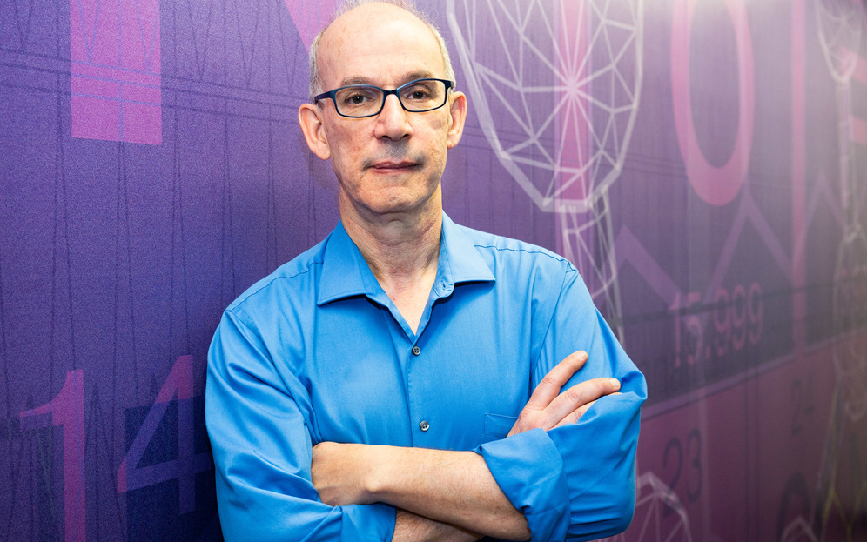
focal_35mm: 47
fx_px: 1111
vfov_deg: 27.4
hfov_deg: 42.6
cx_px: 433
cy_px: 261
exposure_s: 1/160
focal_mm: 46
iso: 640
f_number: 5
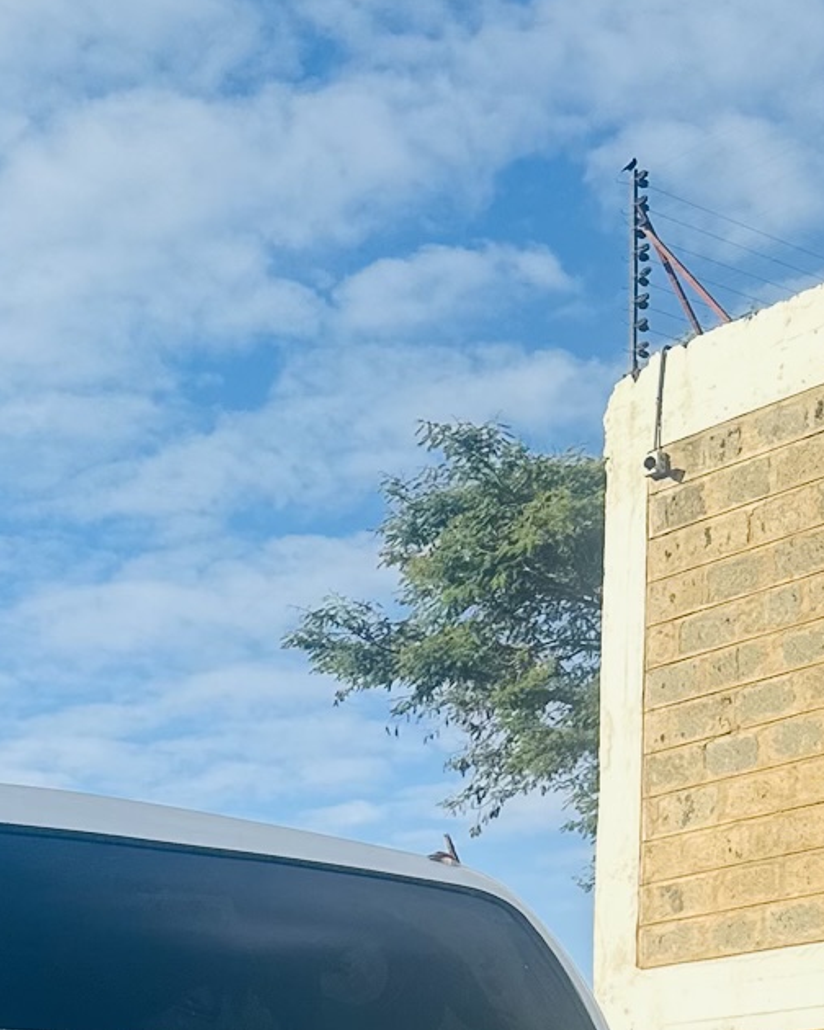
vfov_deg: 22.2
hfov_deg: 20.2
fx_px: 2286
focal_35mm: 75
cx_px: 136
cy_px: 1408
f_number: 1.78
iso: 80
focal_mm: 6.86
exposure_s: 1/2660
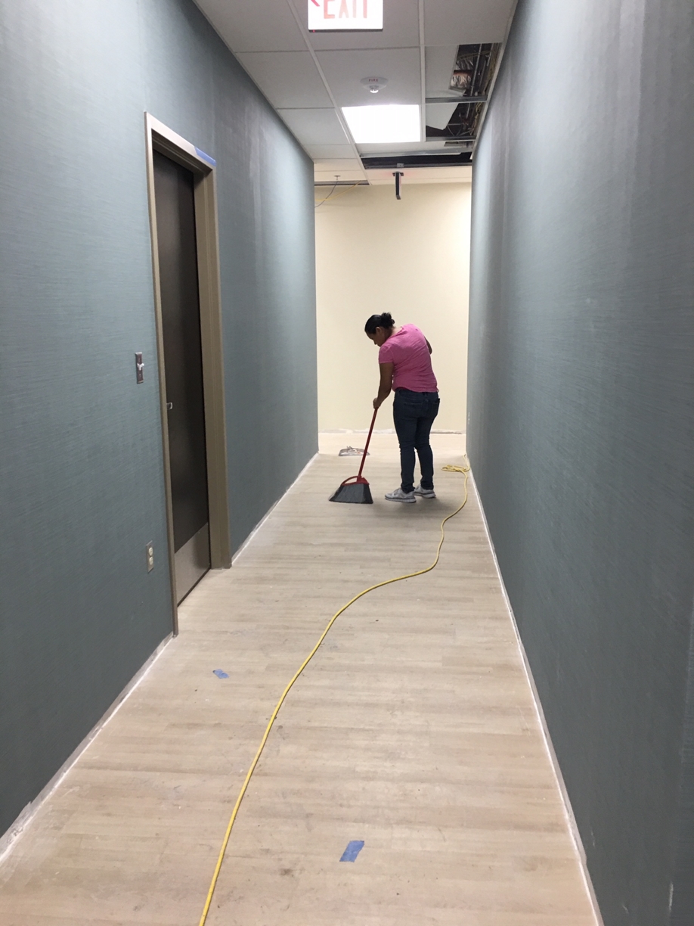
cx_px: 347
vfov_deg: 61.7
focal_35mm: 29
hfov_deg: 48.2
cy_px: 463
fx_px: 775
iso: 40
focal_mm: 4.15
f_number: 2.2
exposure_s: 1/30
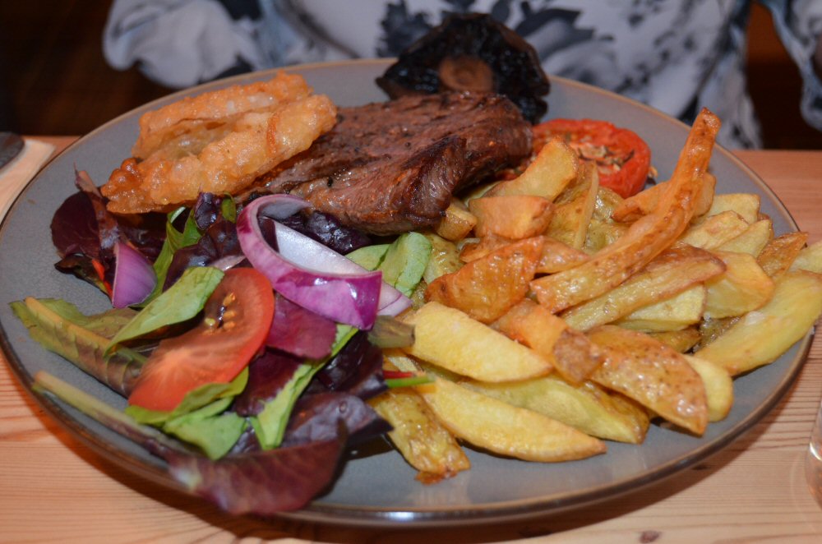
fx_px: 1196
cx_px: 411
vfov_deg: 25.6
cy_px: 272
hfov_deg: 37.9
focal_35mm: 52
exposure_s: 1/60
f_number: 4.5
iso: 1800
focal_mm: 35
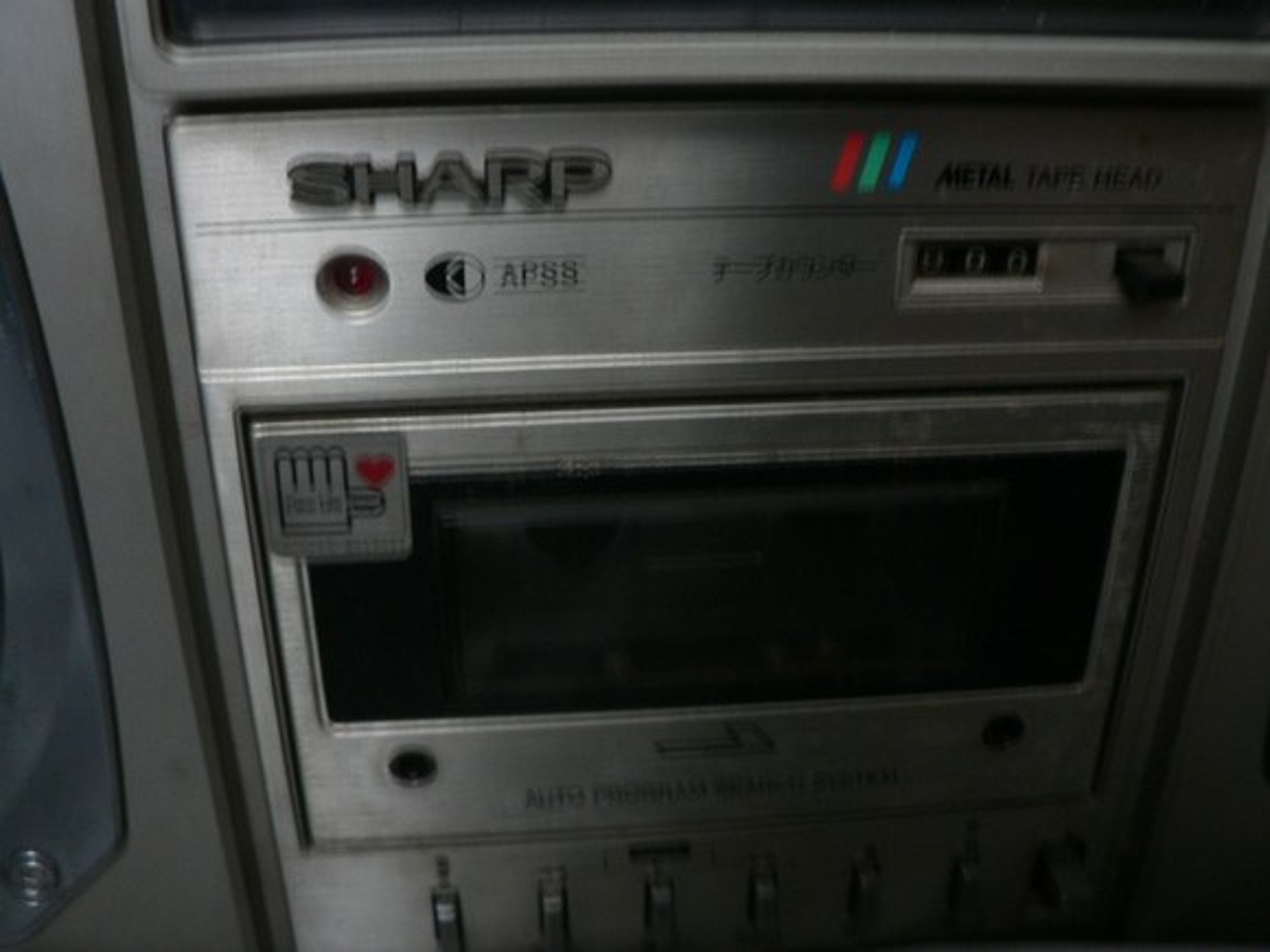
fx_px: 1321
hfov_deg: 51.4
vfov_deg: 39.7
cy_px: 476
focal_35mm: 36
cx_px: 635
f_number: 2.8
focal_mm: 6
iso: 100
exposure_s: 1/4
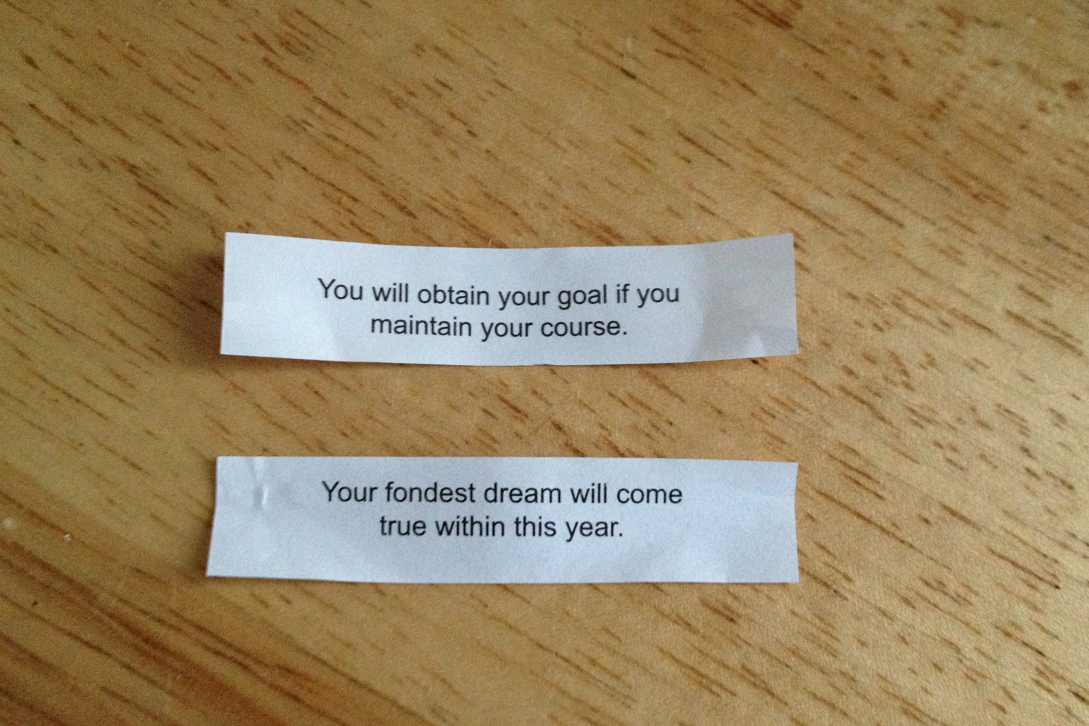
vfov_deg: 32.6
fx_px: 1240
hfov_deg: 47.4
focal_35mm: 41
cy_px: 396
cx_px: 548
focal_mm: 4.28
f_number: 2.4
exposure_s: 1/15
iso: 500
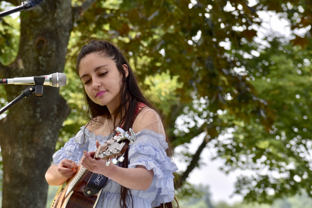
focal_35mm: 202
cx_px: 156
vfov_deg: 6.8
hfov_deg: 10.2
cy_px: 104
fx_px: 1755
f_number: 7.1
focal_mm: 135
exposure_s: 1/200
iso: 100
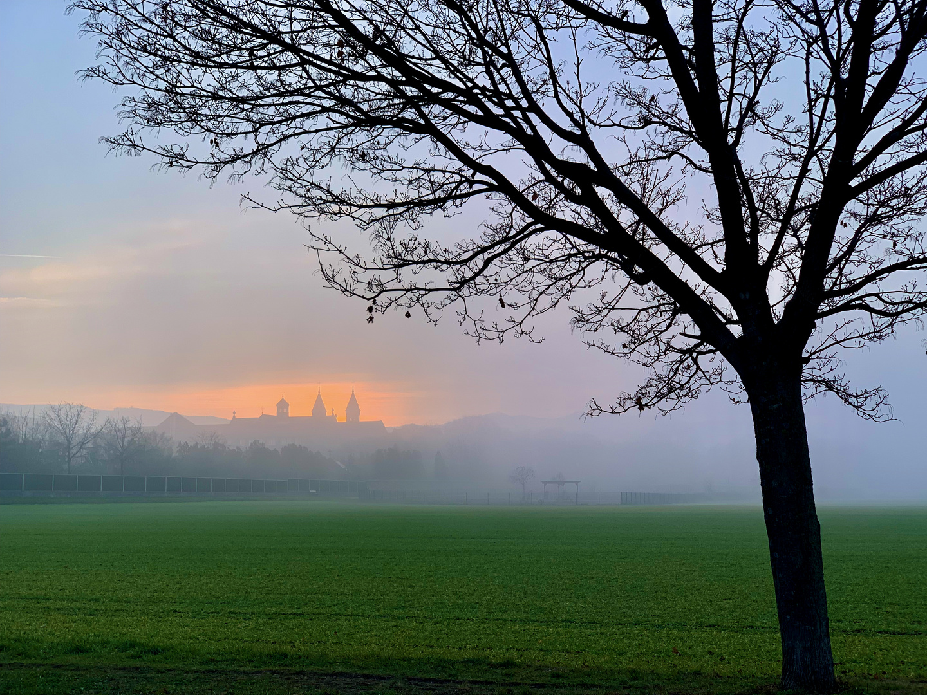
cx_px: 464
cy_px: 348
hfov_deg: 36.8
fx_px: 1393
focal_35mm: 52
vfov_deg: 28.0
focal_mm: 6
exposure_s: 1/96
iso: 16
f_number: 2.4
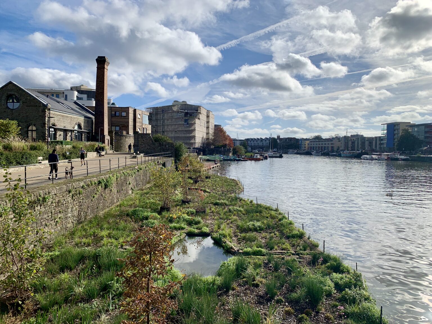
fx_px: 324
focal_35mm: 26
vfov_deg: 53.1
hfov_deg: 67.3
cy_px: 162
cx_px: 216
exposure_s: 1/5714
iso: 25
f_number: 1.8
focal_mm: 4.25
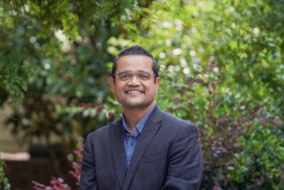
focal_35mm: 192
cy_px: 95
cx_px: 142
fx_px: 1515
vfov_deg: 7.2
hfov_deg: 10.7
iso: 250
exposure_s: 1/1000
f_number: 3.5
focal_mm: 128
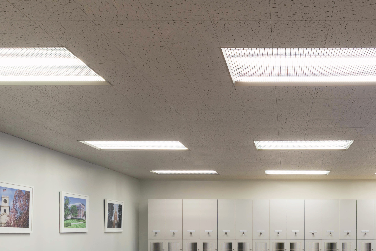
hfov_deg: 48.2
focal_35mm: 38
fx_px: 397
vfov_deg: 33.1
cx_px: 294
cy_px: 230
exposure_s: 1/1.25
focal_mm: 17
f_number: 14
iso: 100
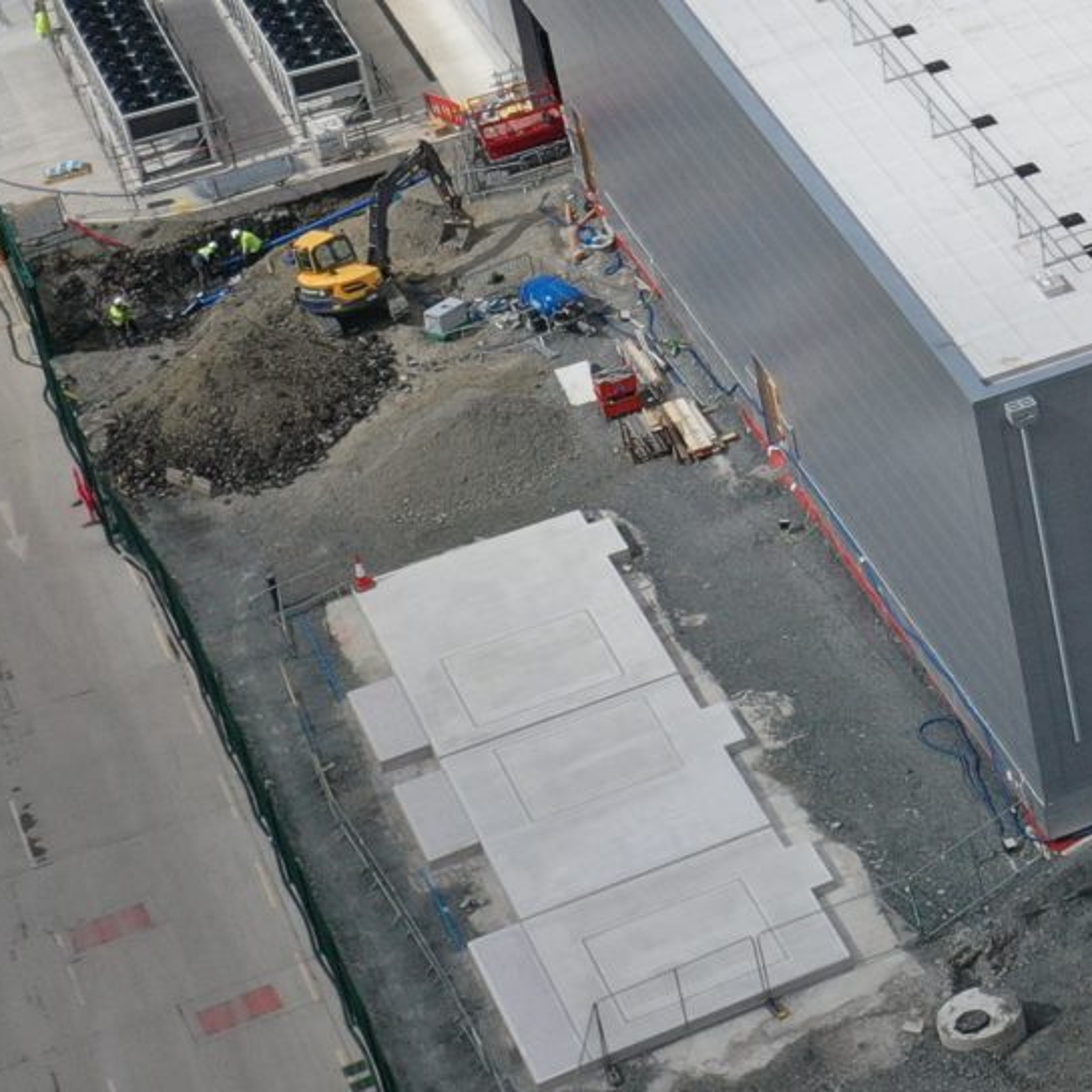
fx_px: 3997
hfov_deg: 12.8
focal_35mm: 112
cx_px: 2431
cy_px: -117
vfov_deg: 15.2
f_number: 5.6
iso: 100
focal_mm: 10.26
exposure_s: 1/800
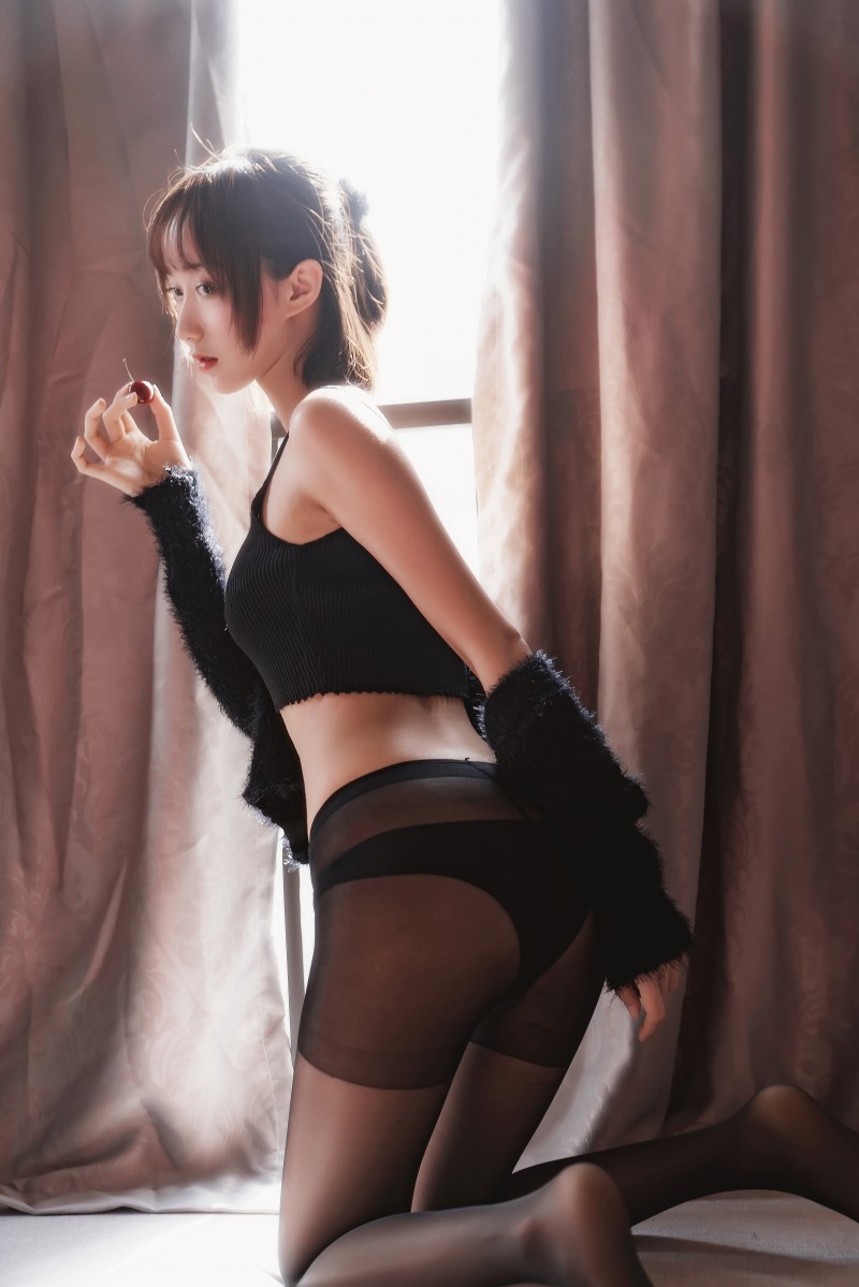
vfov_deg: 37.5
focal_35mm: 53
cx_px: 430
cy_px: 644
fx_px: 1896
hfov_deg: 25.5
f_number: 2.8
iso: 160
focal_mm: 53
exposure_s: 1/100
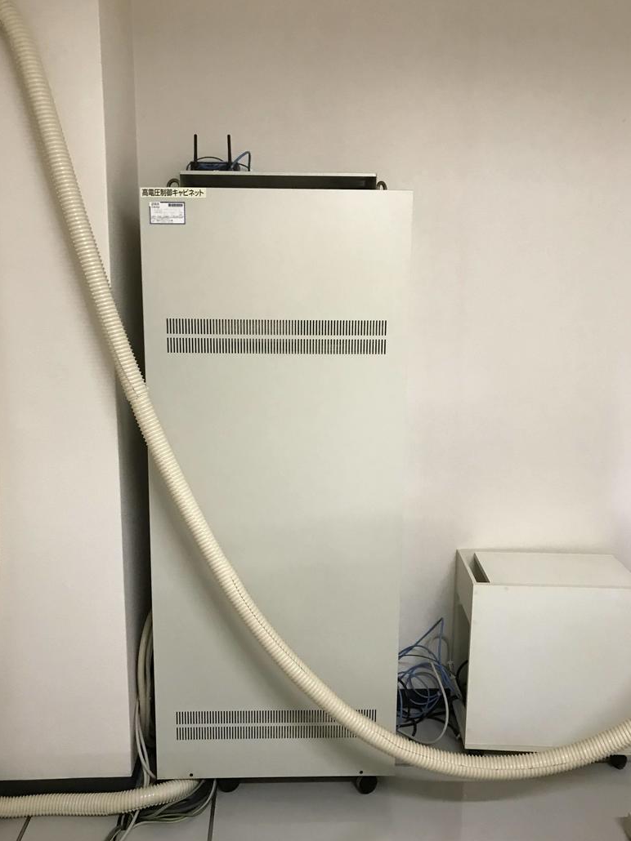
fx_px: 705
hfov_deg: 48.2
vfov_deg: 61.7
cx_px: 311
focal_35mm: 29
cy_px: 422
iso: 64
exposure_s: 1/16
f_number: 1.8
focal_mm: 3.99
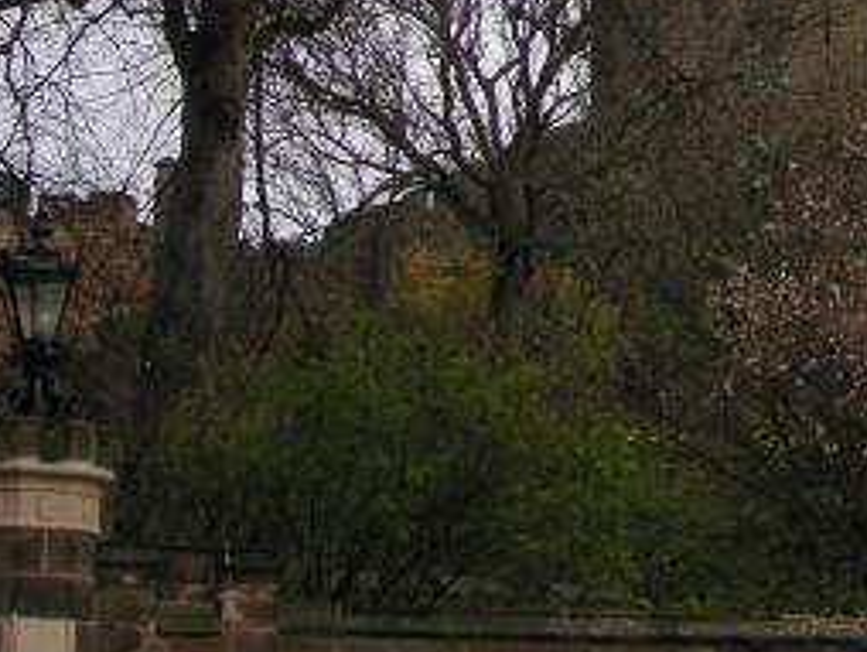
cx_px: 997
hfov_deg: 17.0
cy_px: -44
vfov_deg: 13.1
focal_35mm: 111
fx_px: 2783
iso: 50
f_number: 3.3
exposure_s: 1/350
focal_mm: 7.8
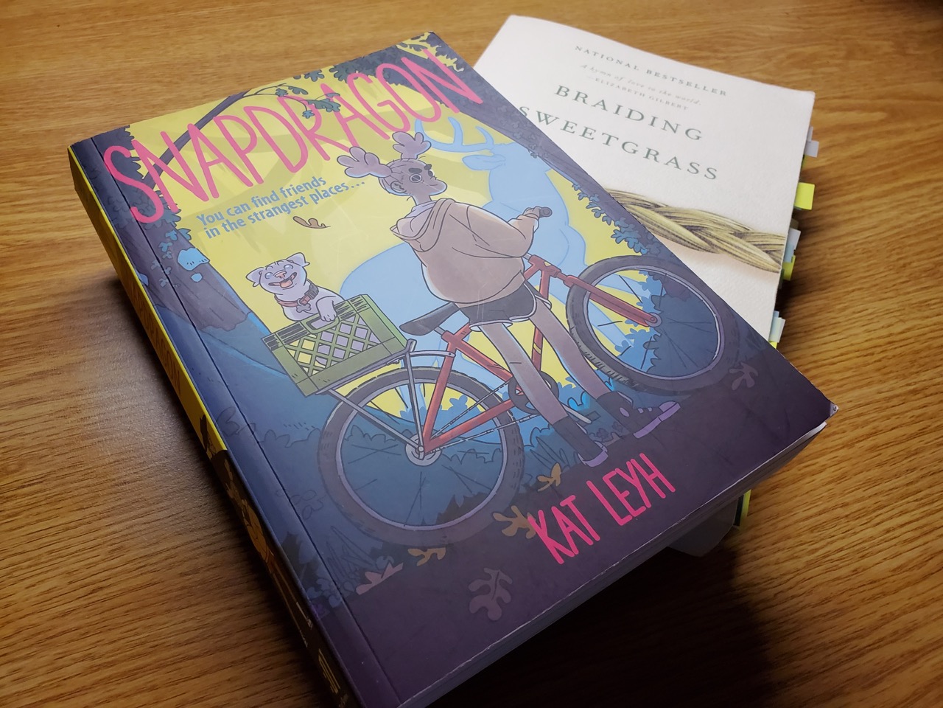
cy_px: 354
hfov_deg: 67.3
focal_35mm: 26
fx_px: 708
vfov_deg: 53.1
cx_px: 472
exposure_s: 1/120
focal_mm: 4.3
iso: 200
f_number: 2.4
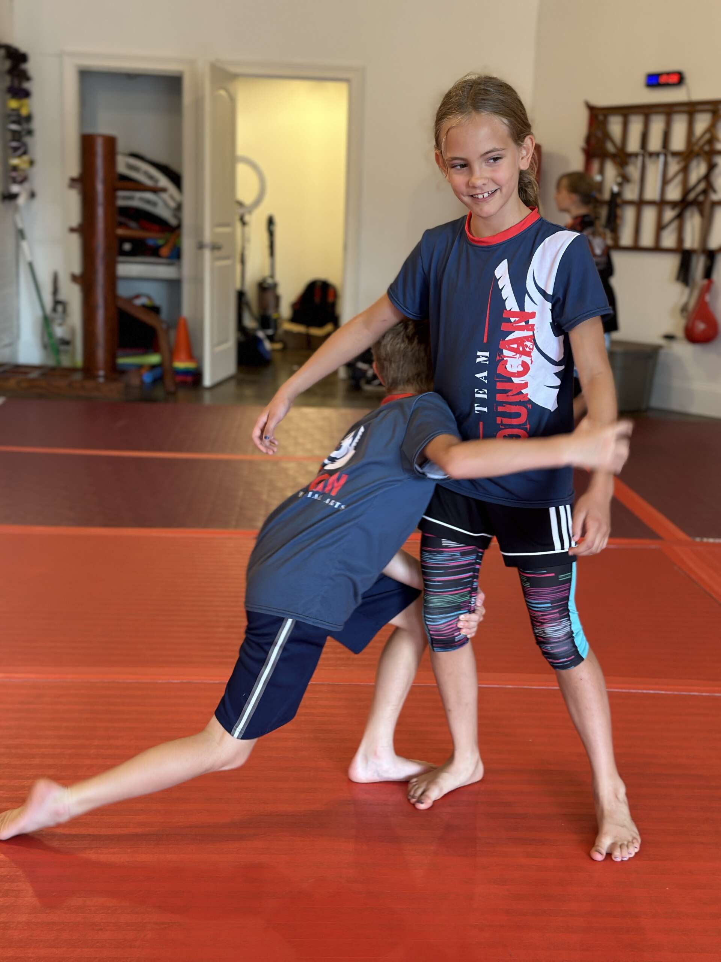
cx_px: 360
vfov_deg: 39.7
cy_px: 481
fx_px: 1333
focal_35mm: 48
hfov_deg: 30.3
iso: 125
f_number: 1.78
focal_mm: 6.86
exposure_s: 1/60
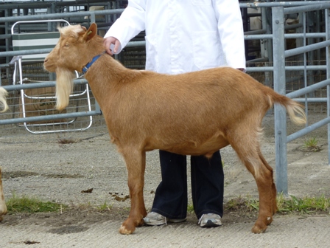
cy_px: 124
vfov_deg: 8.2
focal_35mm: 182
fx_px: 1735
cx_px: 165
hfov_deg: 10.9
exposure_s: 1/125
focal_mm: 29.9
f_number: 4.5
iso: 80
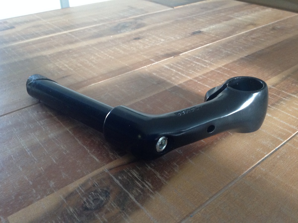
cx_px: 149
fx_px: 301
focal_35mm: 35
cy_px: 112
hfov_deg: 52.7
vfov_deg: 40.6
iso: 250
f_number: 2.4
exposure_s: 1/15
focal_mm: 4.28
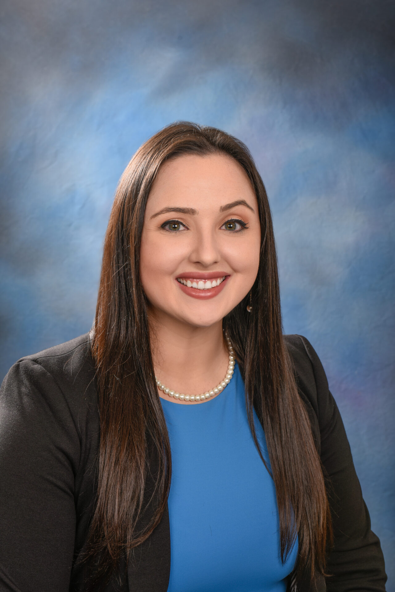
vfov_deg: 28.8
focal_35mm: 70
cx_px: 198
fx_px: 1151
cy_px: 296
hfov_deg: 19.5
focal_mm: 70
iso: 200
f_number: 11
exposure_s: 1/160
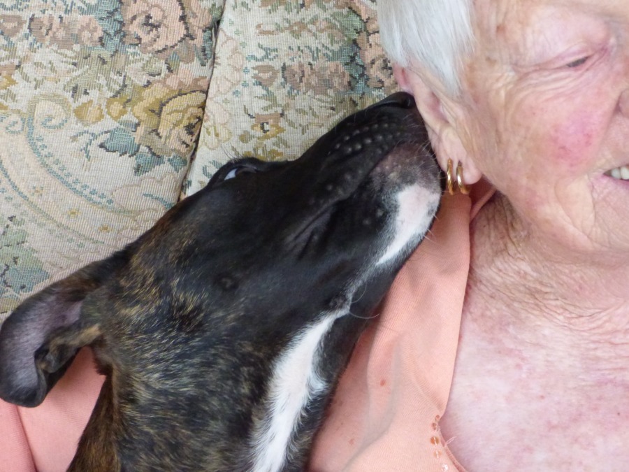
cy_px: 236
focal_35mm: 93
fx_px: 1690
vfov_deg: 15.9
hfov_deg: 21.1
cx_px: 314
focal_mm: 15.56
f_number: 4.6
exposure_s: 1/200
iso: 1600
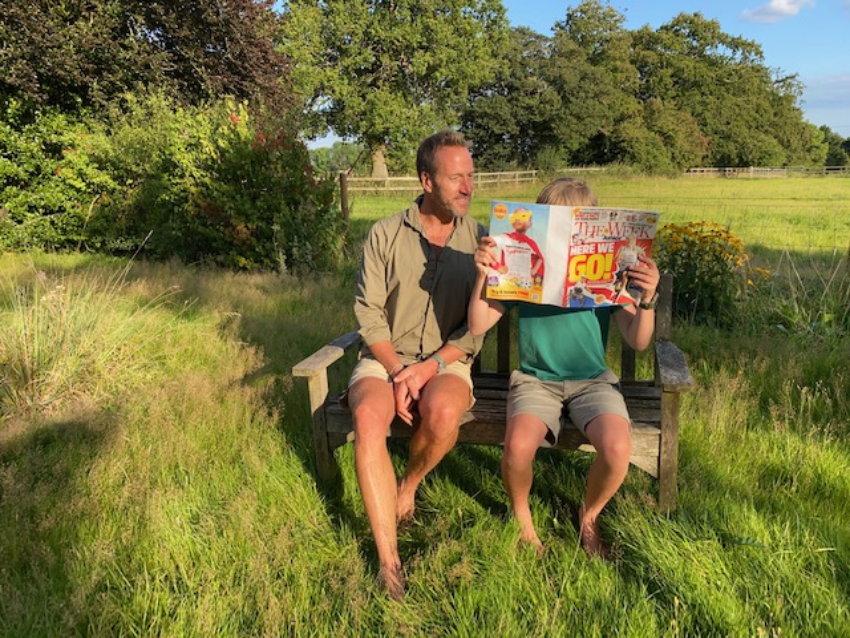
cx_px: 425
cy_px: 319
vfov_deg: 53.1
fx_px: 638
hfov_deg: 67.3
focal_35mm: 26
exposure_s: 1/927
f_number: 1.8
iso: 32
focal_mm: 4.25
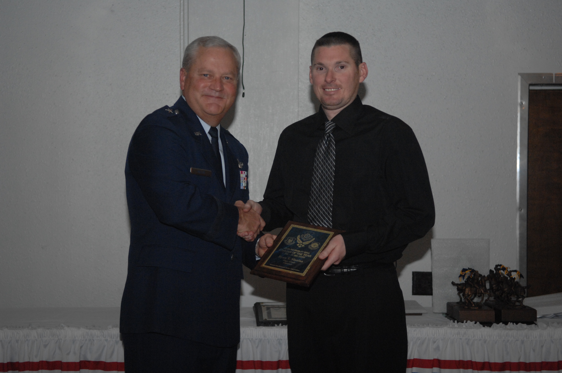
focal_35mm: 72
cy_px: 186
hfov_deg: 28.1
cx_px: 281
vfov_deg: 18.9
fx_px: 1123
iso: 640
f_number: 2.8
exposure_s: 1/250
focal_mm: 48
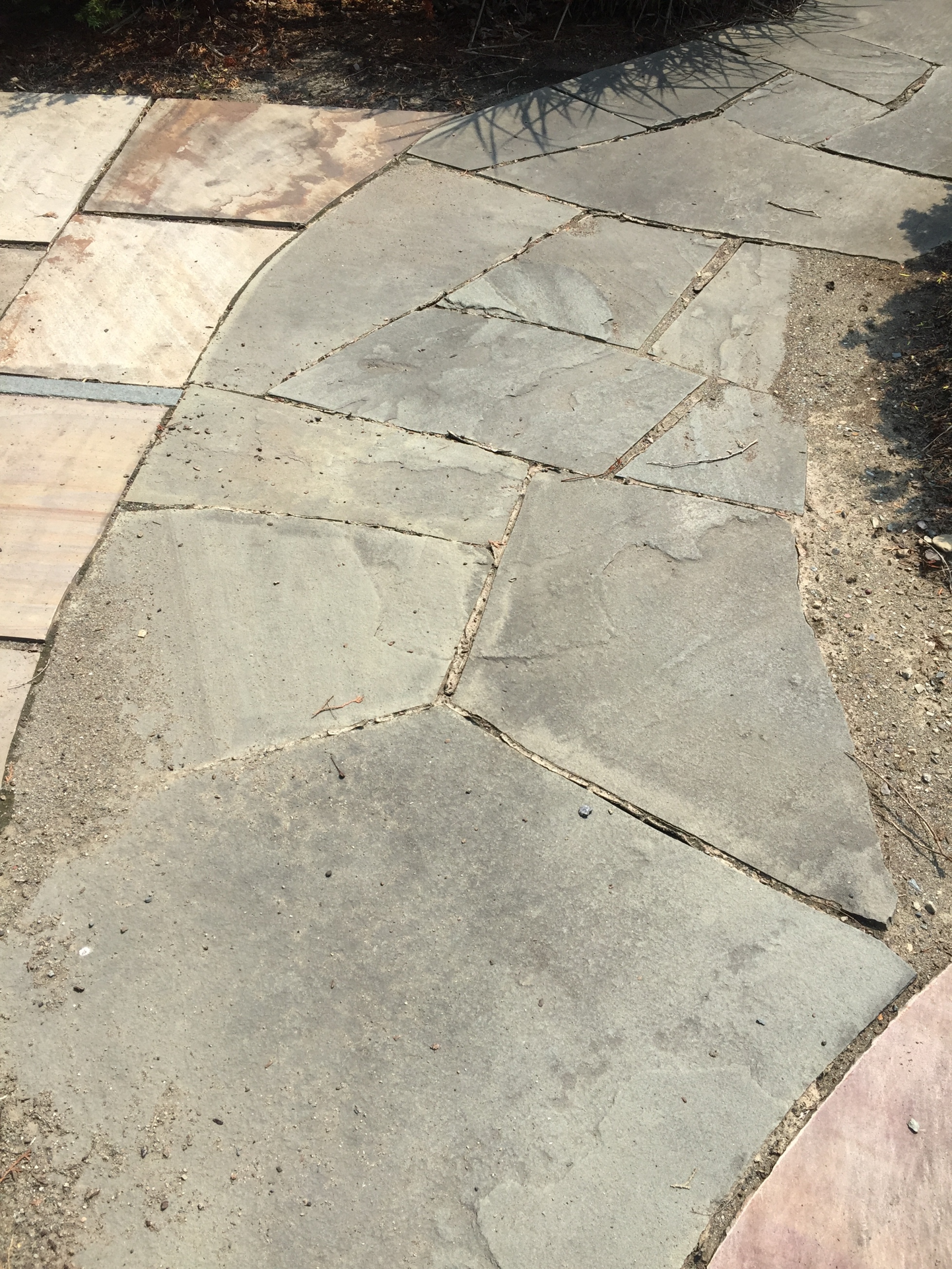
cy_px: 634
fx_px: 1063
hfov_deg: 48.2
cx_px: 476
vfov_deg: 61.7
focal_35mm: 29
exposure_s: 1/1883
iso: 32
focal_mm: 4.15
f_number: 2.2
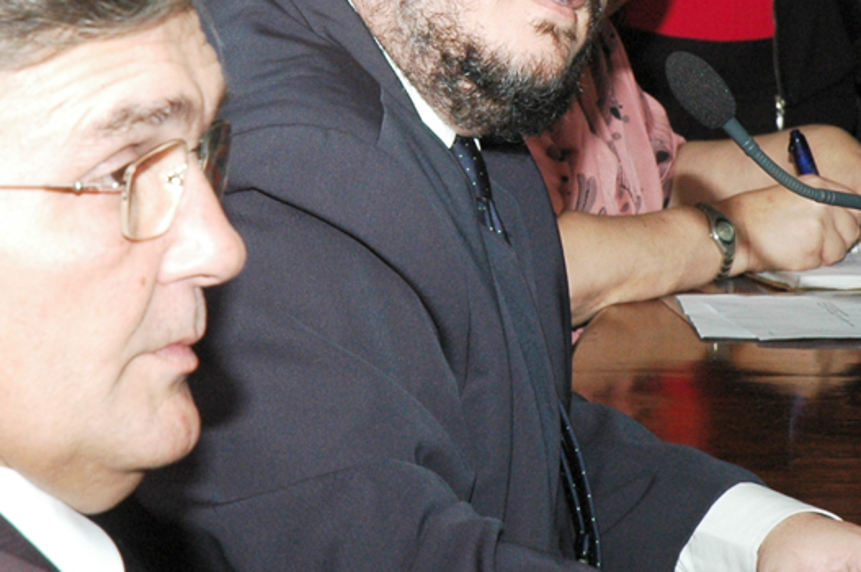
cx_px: 495
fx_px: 5709
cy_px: 68
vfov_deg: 5.7
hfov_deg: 8.6
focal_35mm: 239
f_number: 11
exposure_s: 1/200
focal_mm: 70
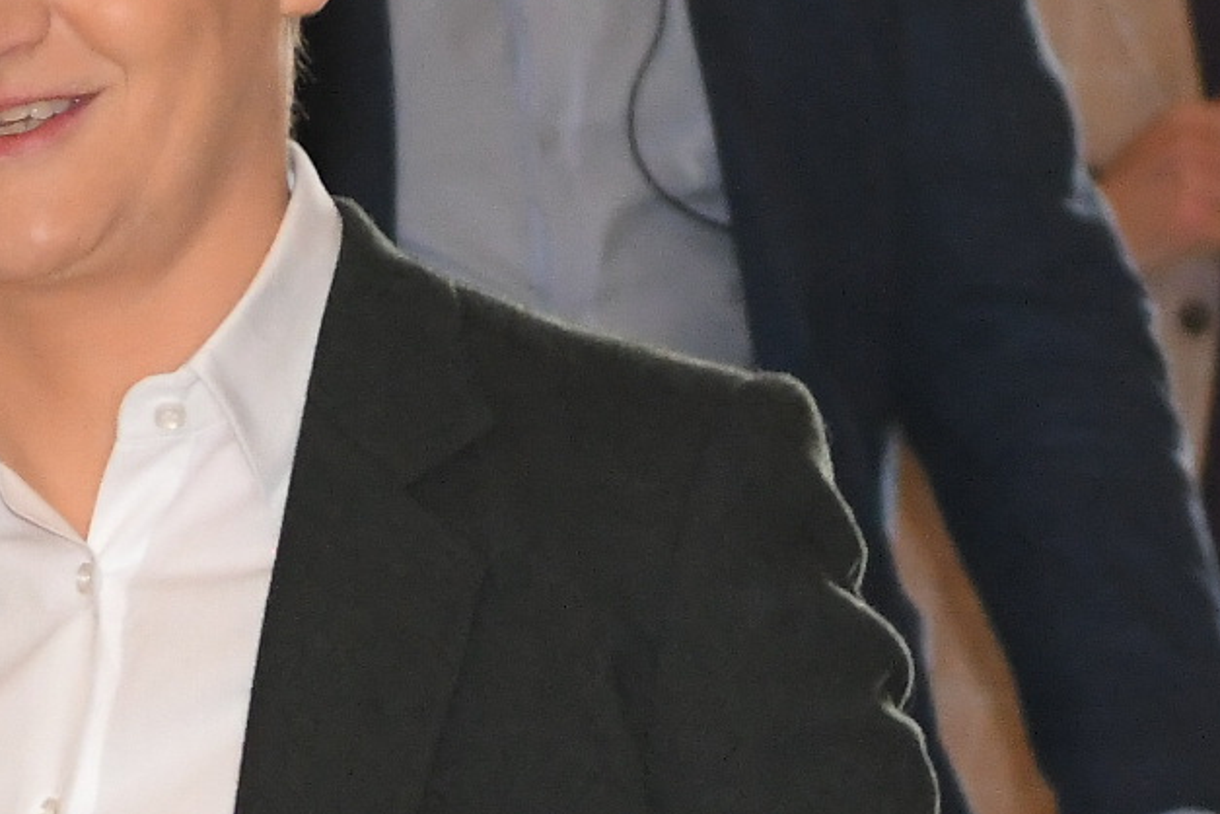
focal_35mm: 181
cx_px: 4
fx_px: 6133
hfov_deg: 11.3
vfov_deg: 7.6
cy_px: 368
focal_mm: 70
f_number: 4
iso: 3200
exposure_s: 1/200
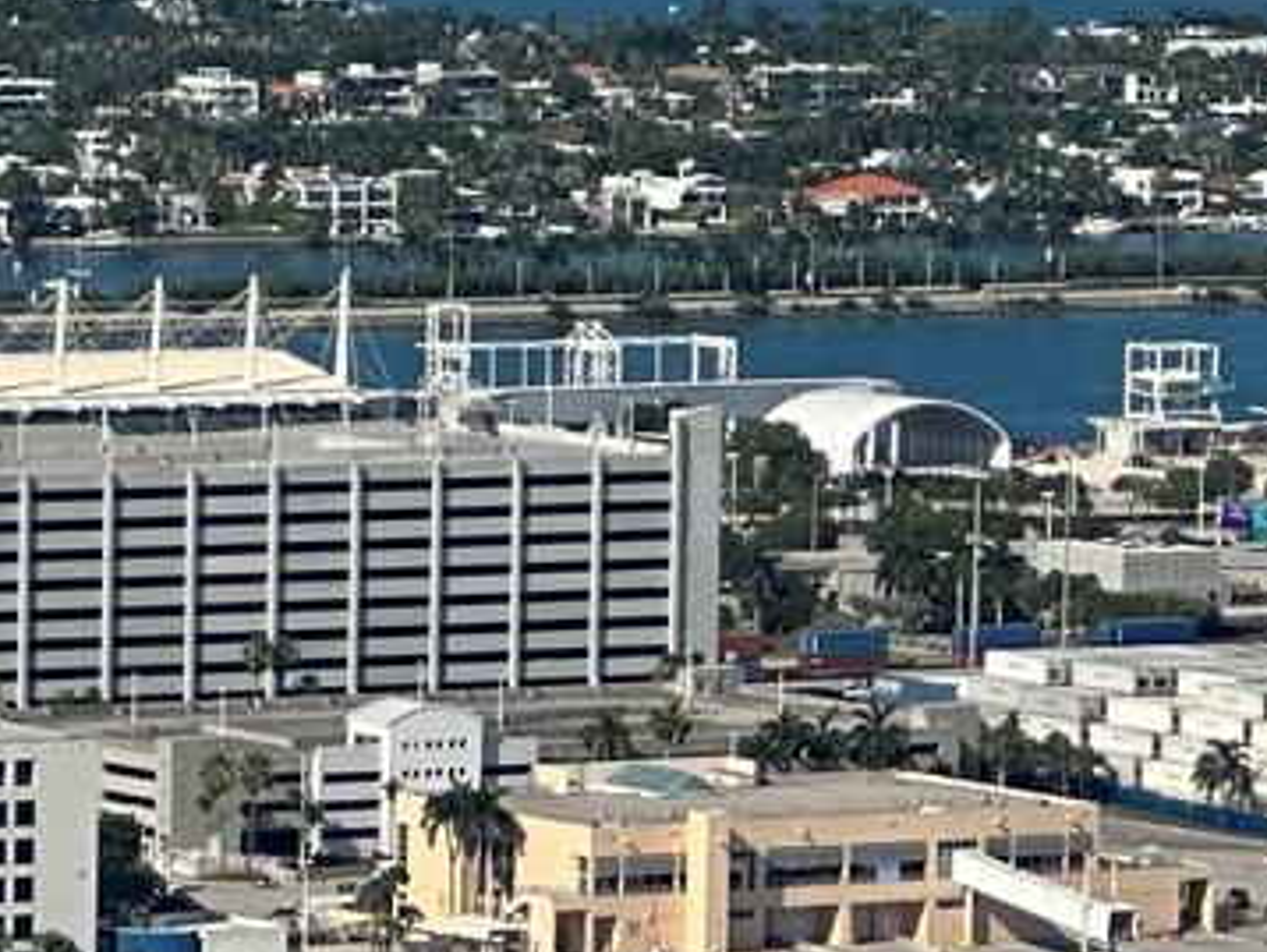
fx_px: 12599
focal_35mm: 344
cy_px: 120
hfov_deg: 5.7
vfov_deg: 4.3
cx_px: -407
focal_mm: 9
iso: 32
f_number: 2.8
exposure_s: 1/1340
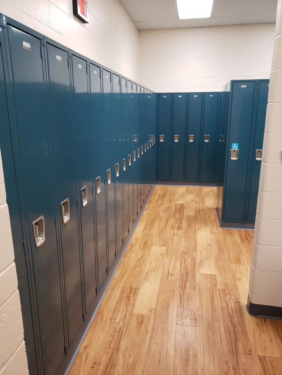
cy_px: 188
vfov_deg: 67.3
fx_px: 282
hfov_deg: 53.1
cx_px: 141
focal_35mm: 26
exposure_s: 1/60
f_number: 1.5
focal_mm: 4.3
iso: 235
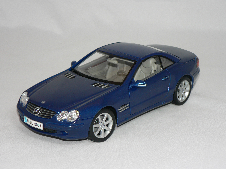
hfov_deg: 23.3
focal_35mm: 84
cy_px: 84
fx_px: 548
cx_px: 113
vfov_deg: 17.6
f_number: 3.2
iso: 80
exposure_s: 1/60
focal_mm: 14
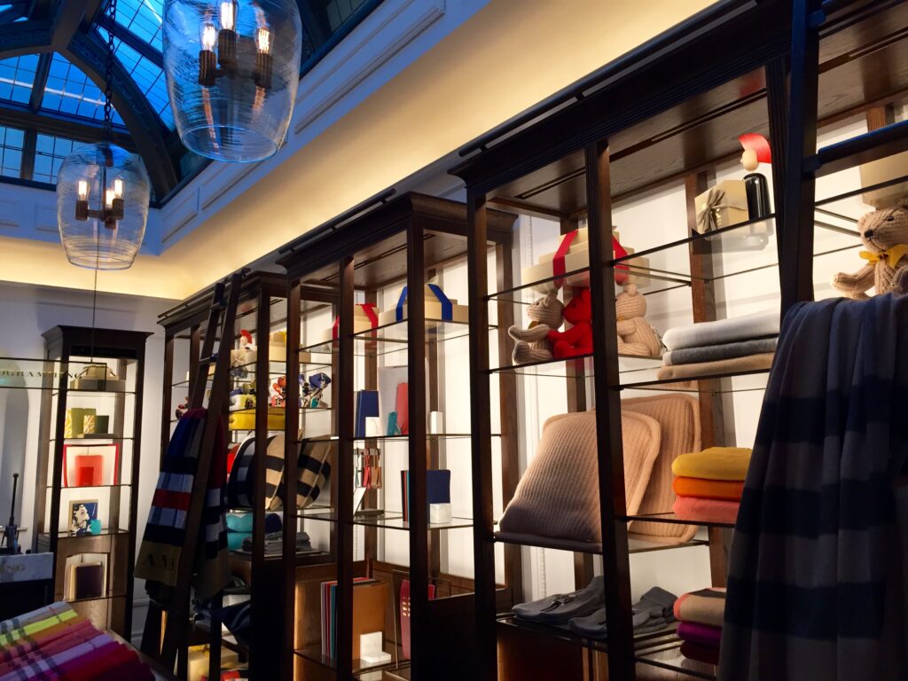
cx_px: 454
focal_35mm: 29
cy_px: 340
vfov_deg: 48.2
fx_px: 761
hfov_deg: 61.7
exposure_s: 1/30
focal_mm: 4.15
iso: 40
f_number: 2.2
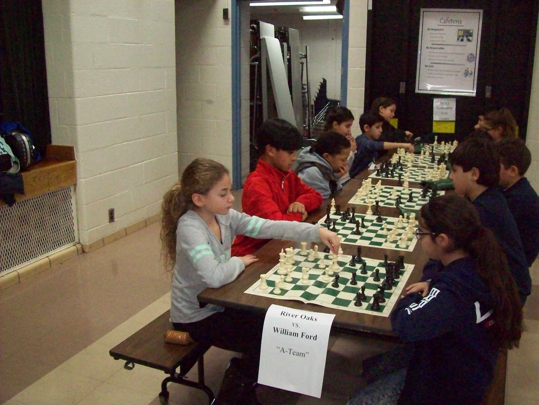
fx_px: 561
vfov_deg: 39.7
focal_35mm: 36
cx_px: 270
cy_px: 202
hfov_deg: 51.4
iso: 800
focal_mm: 6
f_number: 2.7
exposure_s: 1/128
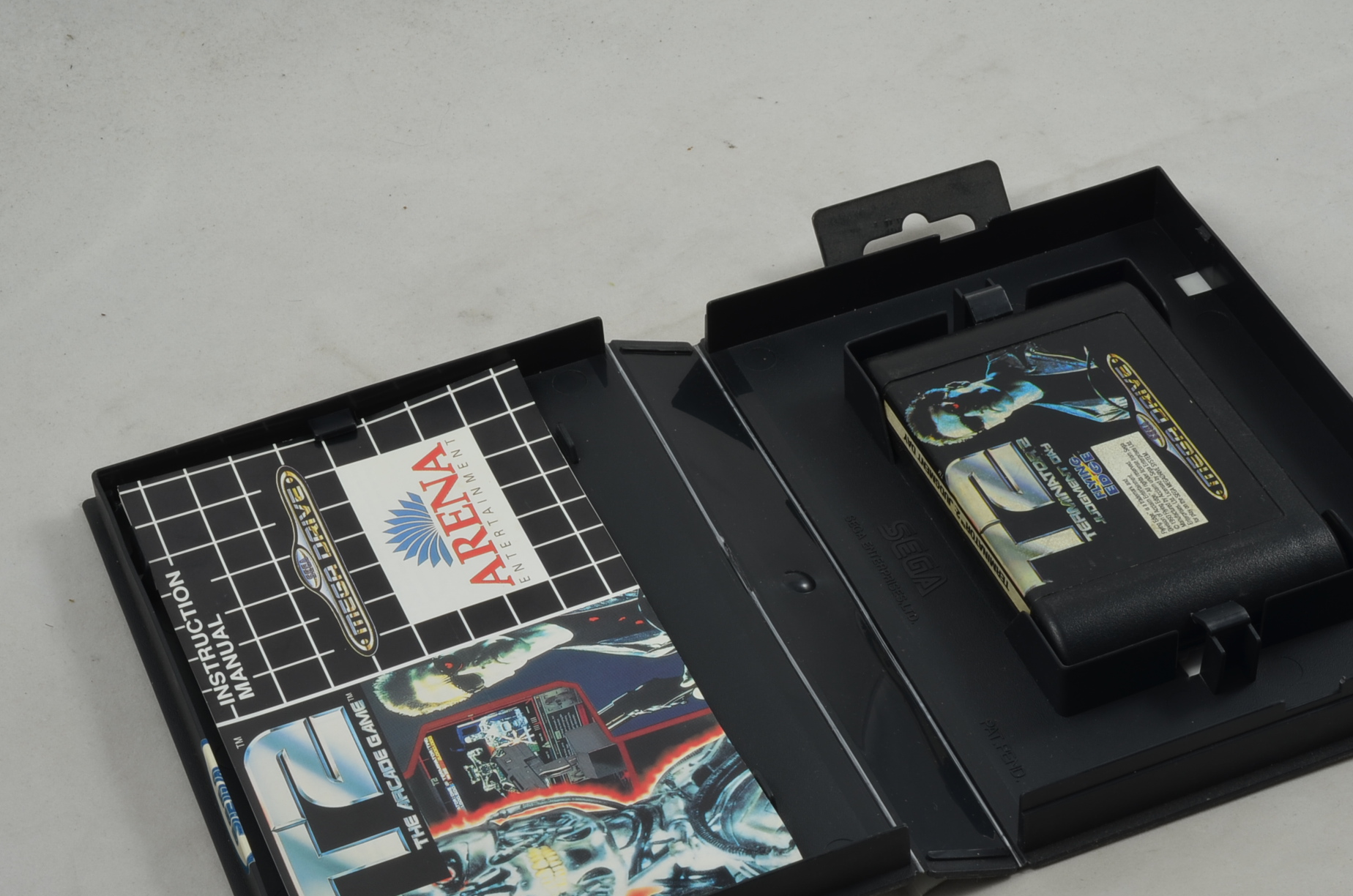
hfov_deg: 25.4
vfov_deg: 17.0
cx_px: 732
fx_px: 3000
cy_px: 542
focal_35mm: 80
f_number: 20
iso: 100
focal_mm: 40
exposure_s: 1/1.6
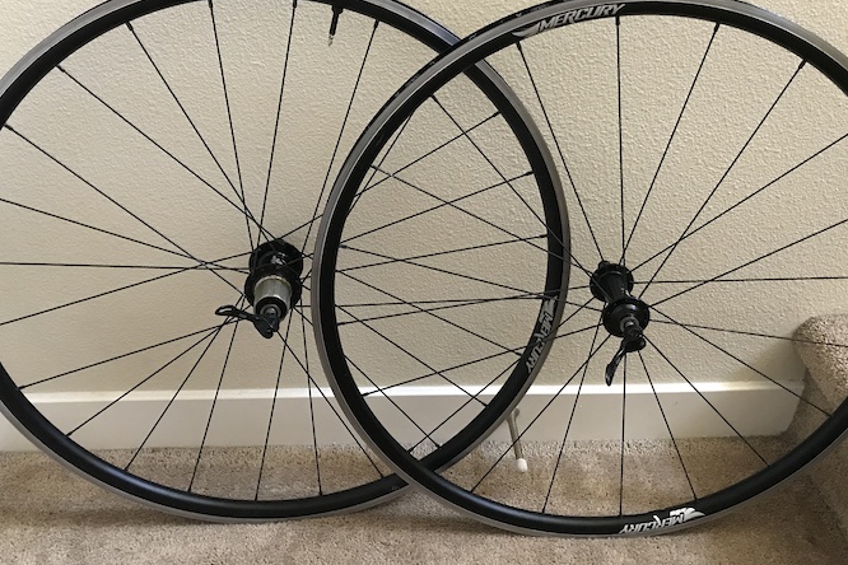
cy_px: 202
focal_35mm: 35
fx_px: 824
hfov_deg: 54.4
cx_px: 456
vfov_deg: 37.6
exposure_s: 1/9
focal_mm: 3.99
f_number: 1.8
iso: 100
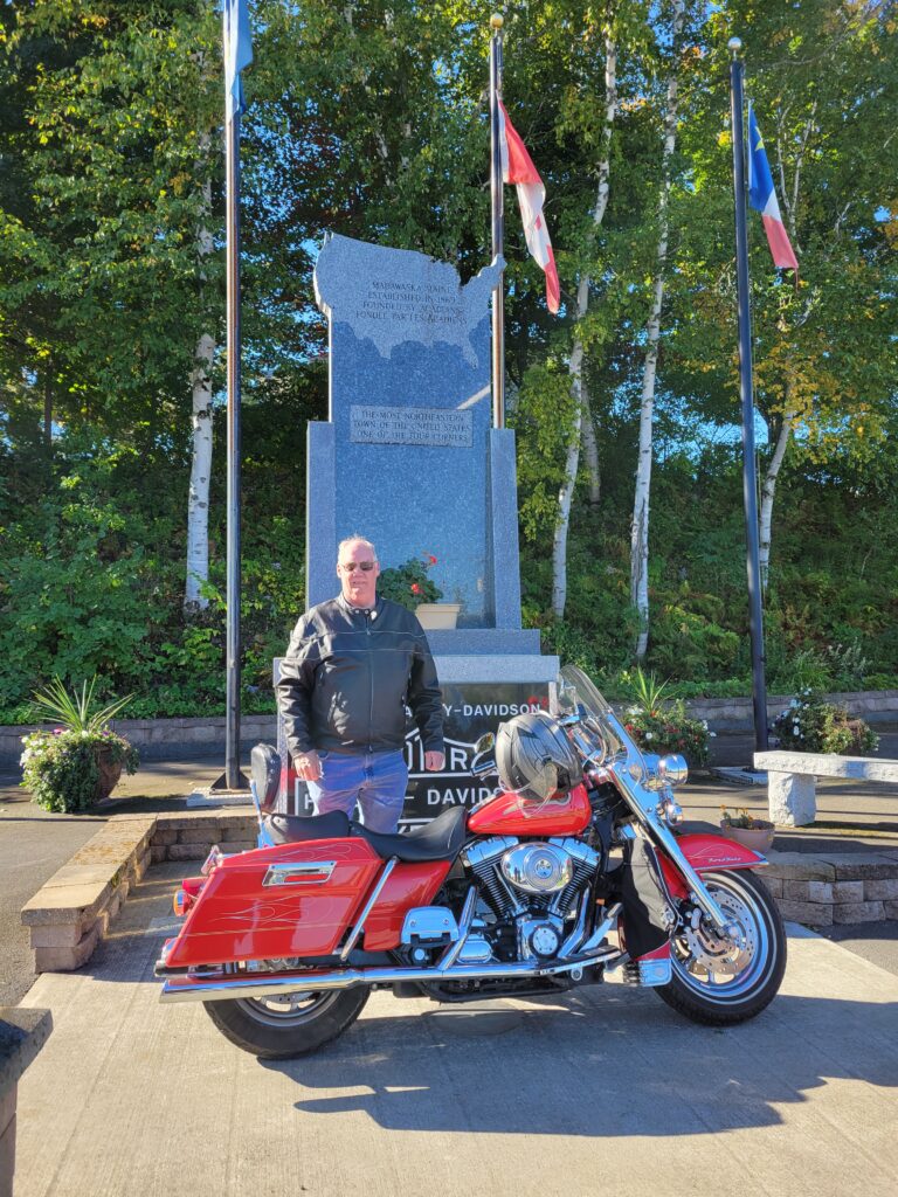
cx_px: 449
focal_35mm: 26
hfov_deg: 53.1
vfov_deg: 67.3
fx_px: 899
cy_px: 598
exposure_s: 1/521
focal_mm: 5.4
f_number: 1.8
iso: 40
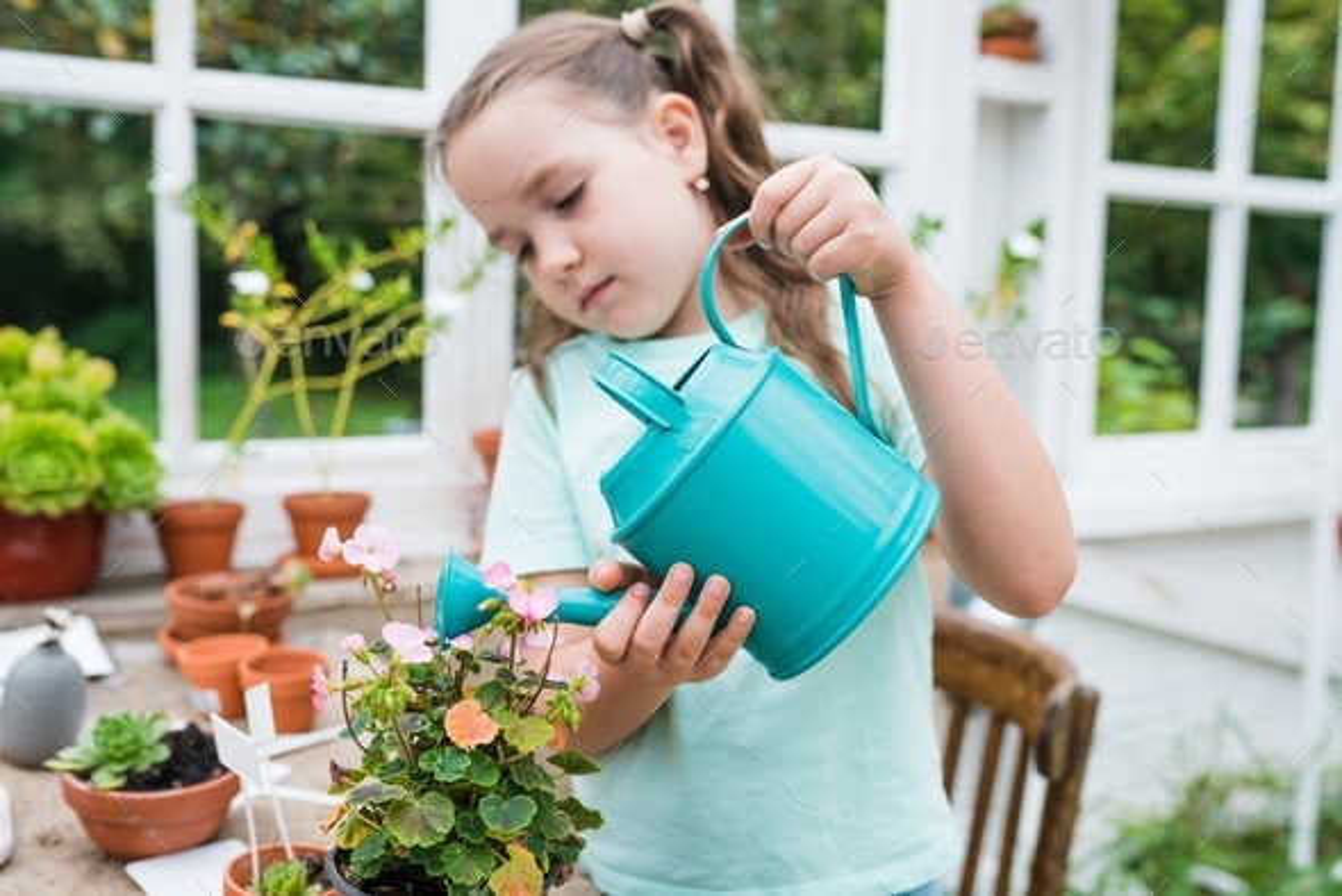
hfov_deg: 54.4
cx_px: 671
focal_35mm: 35
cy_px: 448
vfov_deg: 37.9
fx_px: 1305
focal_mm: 35
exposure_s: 1/250
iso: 200
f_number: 3.2
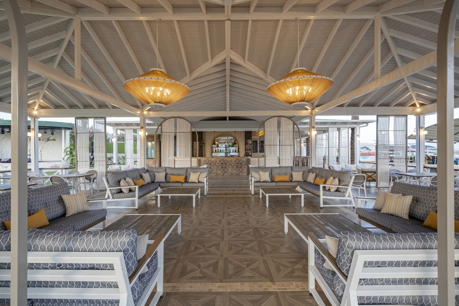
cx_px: 230
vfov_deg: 70.5
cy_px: 153
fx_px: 217
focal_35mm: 17
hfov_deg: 93.3
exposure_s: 1/500
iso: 320
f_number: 9
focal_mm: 17
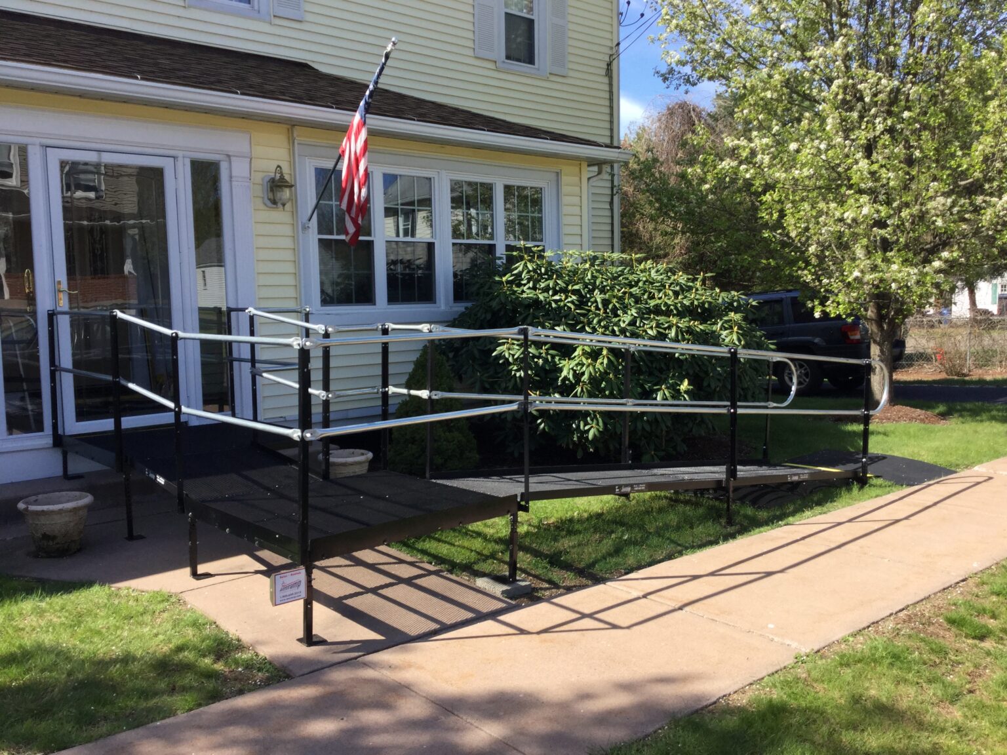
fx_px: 902
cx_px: 504
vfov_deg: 45.4
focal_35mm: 31
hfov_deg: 58.4
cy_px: 378
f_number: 2.4
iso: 25
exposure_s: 1/562
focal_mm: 3.3
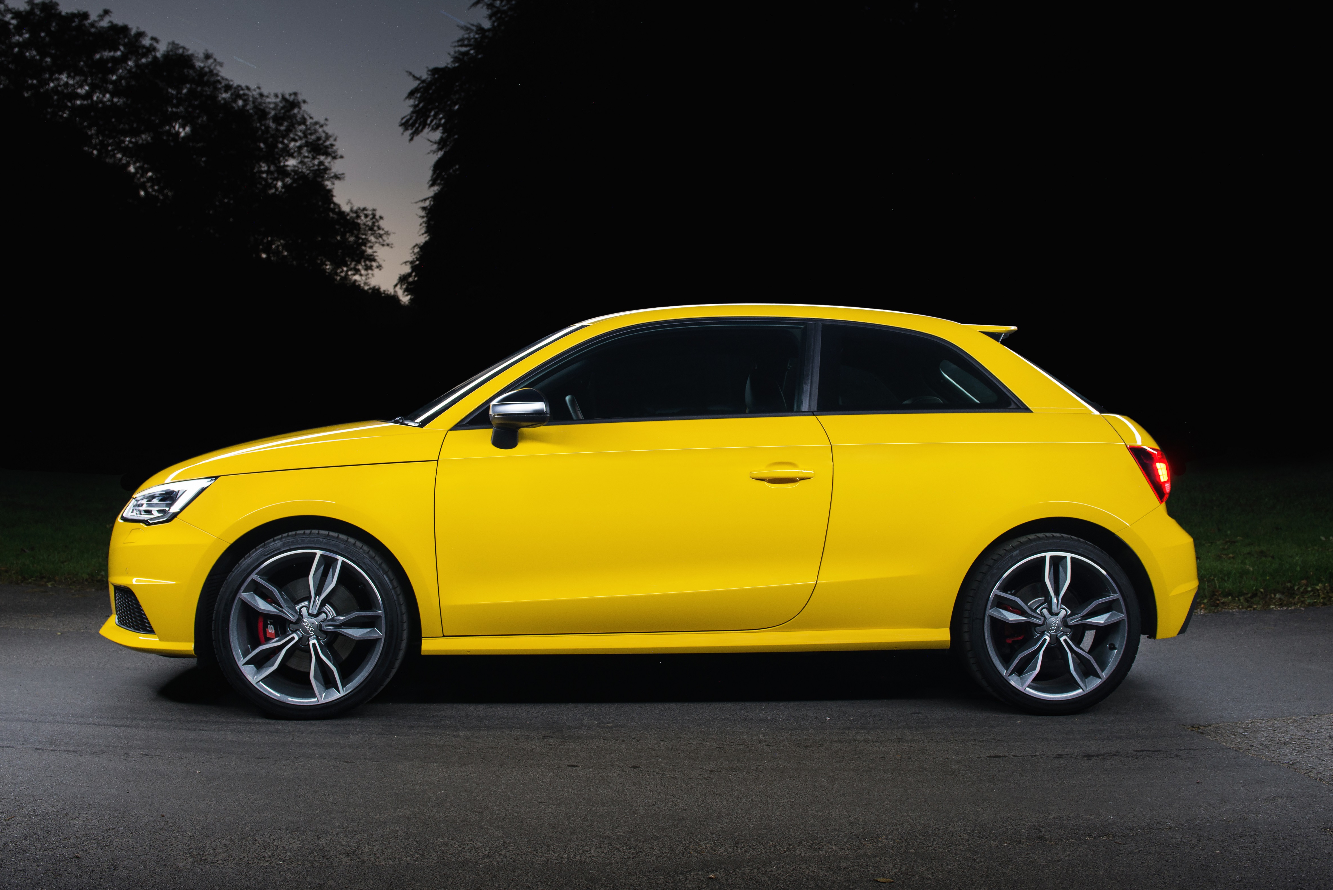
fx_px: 1296
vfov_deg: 37.8
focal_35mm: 35
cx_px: 678
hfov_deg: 54.4
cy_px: 398
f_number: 6.3
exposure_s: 120
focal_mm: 28
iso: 200
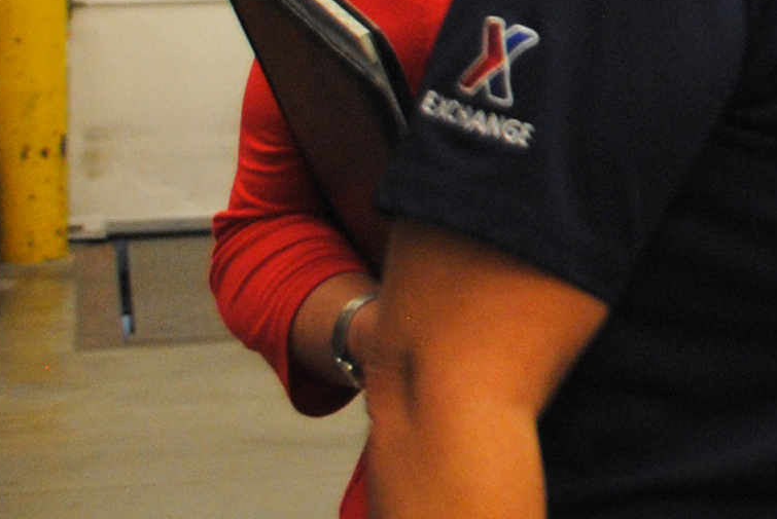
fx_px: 4321
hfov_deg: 9.1
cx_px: 1928
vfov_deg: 6.7
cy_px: -517
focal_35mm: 200
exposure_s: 1/30
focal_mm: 26
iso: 400
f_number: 4.2
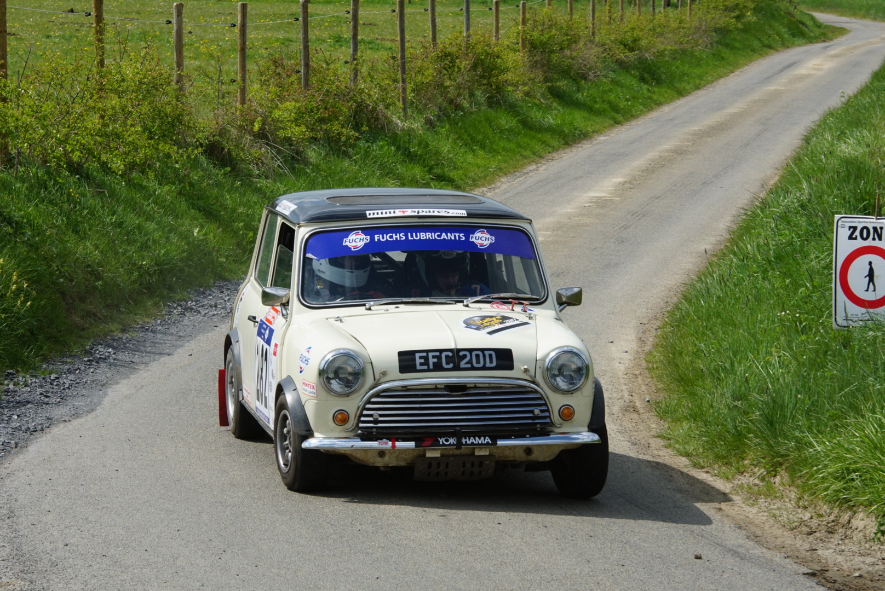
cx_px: 442
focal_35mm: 202
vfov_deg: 6.8
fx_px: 4982
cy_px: 296
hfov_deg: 10.2
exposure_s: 1/500
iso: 500
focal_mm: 135
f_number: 13
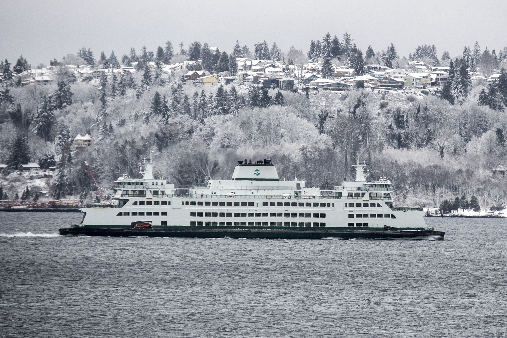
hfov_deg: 6.9
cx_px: 254
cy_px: 169
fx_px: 4224
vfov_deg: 4.6
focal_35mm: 300
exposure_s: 1/400
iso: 320
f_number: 5.6
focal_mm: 200
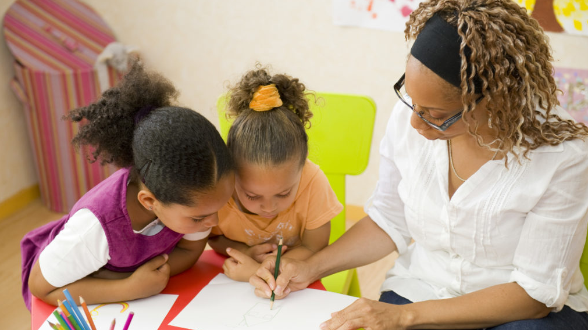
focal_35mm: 70
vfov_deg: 17.2
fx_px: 1091
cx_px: 292
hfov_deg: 30.2
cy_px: 195
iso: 250
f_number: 3.5
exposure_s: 1/100
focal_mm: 66
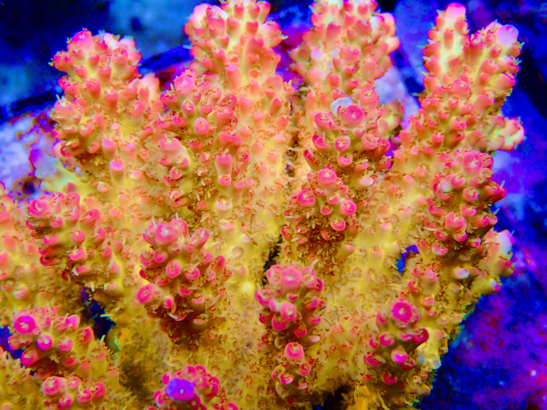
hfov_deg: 35.5
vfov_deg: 27.0
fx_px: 853
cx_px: 274
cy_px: 205
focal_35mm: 54
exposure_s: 1/200
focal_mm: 9.65
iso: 200
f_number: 4.5
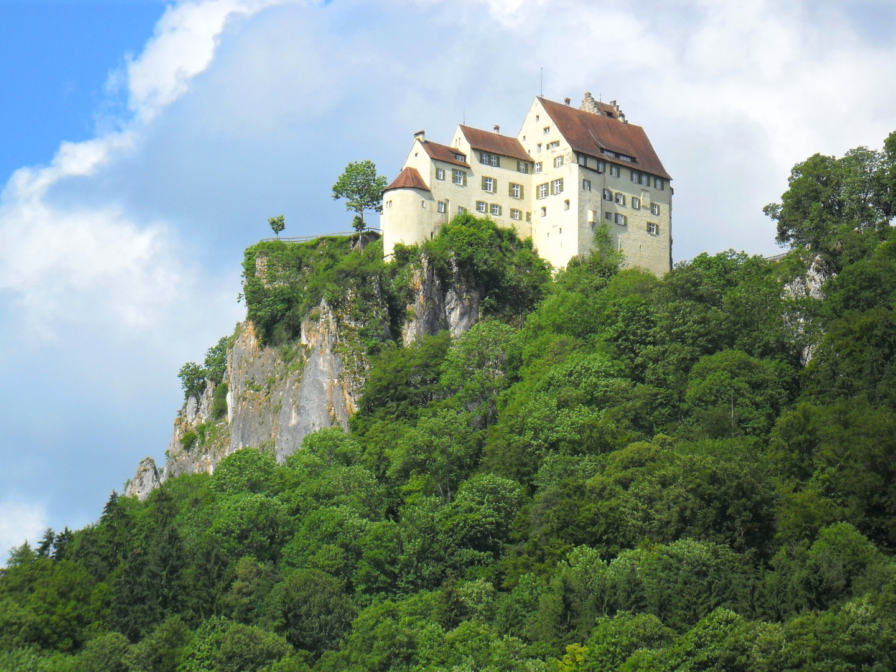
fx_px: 3494
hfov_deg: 14.6
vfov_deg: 11.0
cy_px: 336
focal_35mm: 135
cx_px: 448
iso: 100
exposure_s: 1/350
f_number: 5.9
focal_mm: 24.5
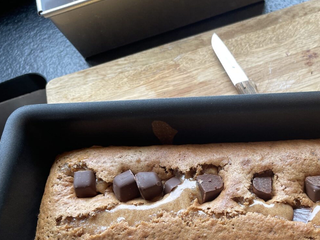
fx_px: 360
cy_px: 182
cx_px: 226
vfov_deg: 35.9
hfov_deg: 46.7
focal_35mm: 39
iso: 125
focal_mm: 5.1
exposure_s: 1/121
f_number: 1.6
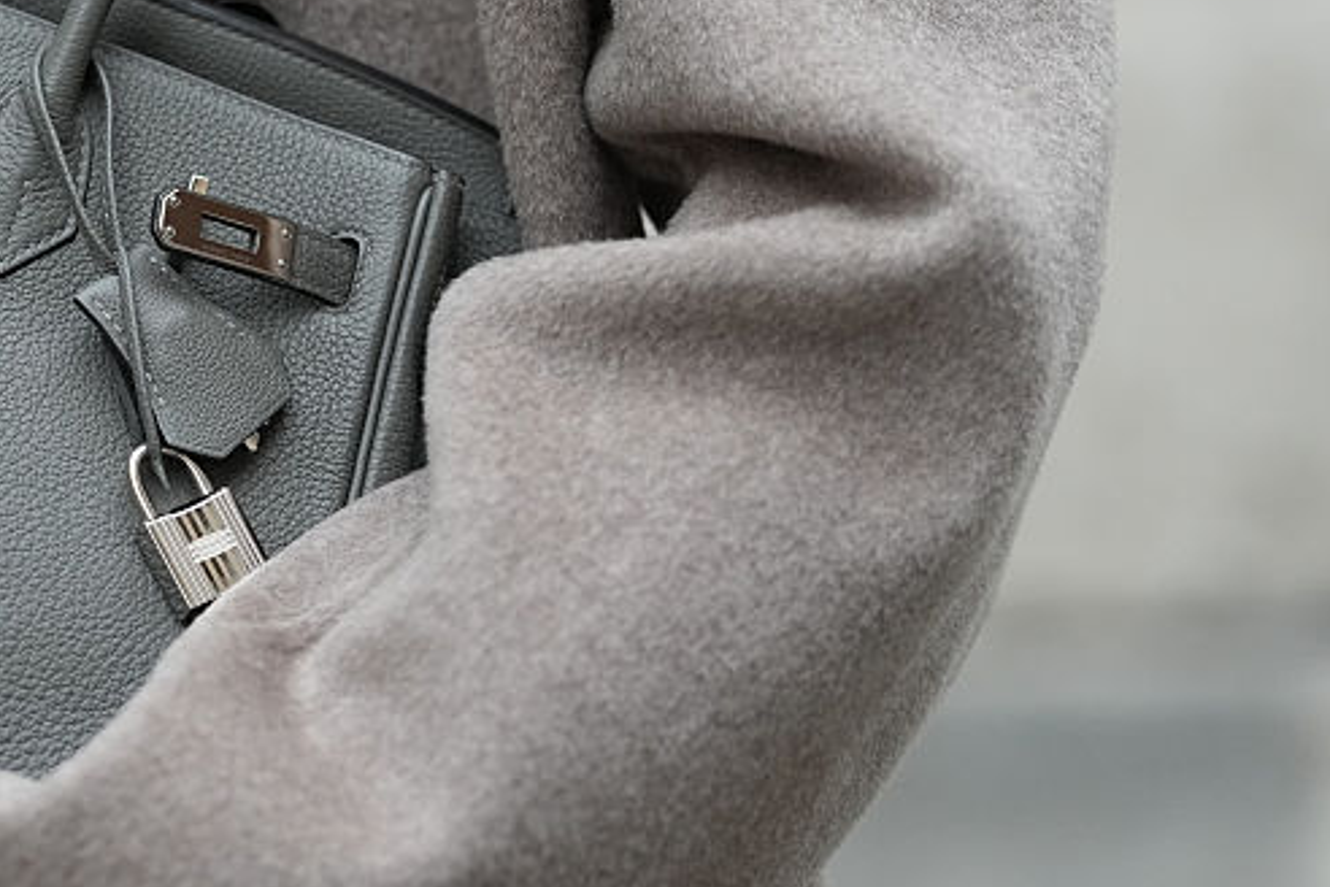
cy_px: 296
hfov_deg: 11.5
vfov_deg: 7.8
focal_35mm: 177
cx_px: -46
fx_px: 6539
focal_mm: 85
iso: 2000
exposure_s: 1/1000
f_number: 2.5
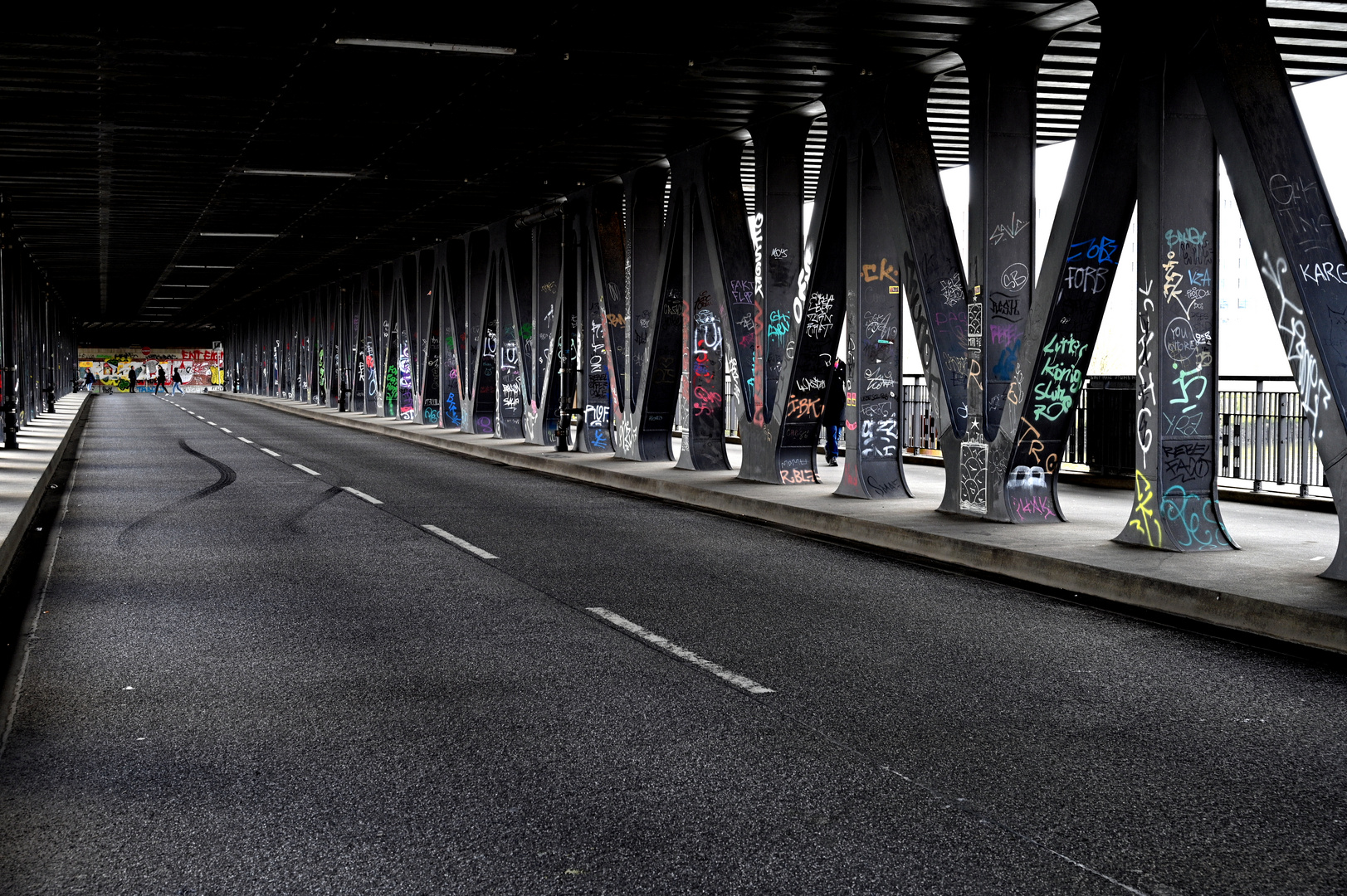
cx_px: 674
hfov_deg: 41.9
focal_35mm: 47
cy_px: 448
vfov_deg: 28.6
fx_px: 1757
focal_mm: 47
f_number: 8
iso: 500
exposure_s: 1/60
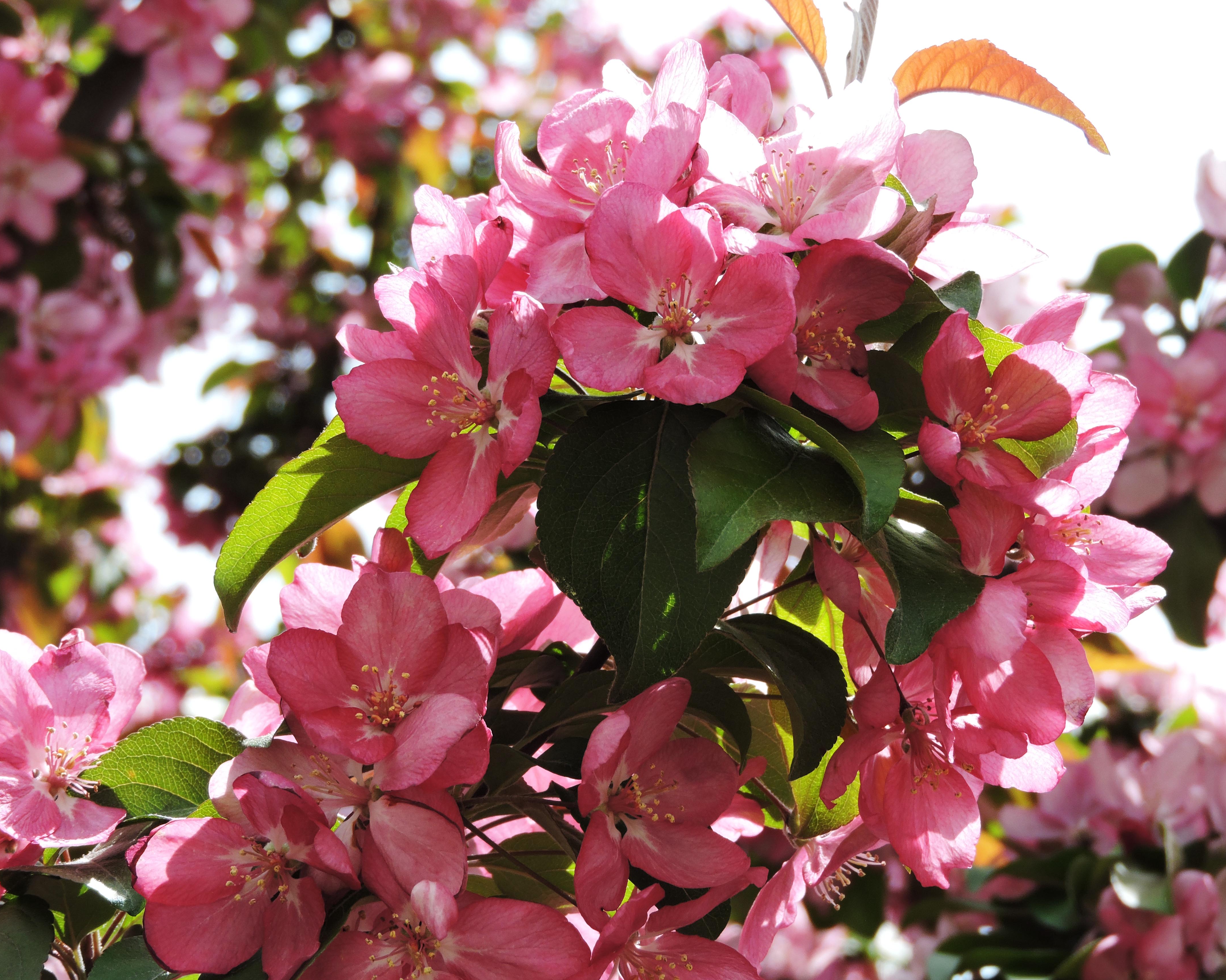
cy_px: 488
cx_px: 643
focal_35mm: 131
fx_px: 4753
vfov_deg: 11.8
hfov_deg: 14.7
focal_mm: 22.4
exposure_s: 1/250
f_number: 5
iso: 100
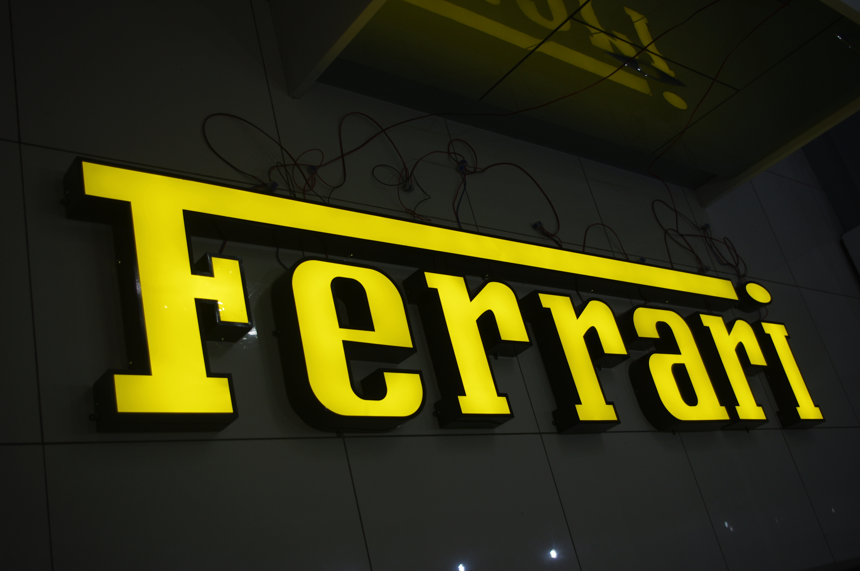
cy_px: 286
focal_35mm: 39
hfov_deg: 49.6
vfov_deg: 34.1
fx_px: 931
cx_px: 430
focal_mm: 26.25
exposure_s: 1/125
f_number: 4
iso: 200
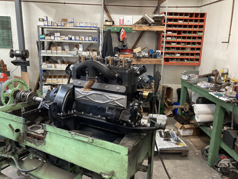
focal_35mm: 28
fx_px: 193
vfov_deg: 49.7
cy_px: 90
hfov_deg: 63.4
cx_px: 119
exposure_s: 1/40
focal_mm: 3.99
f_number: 1.8
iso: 250
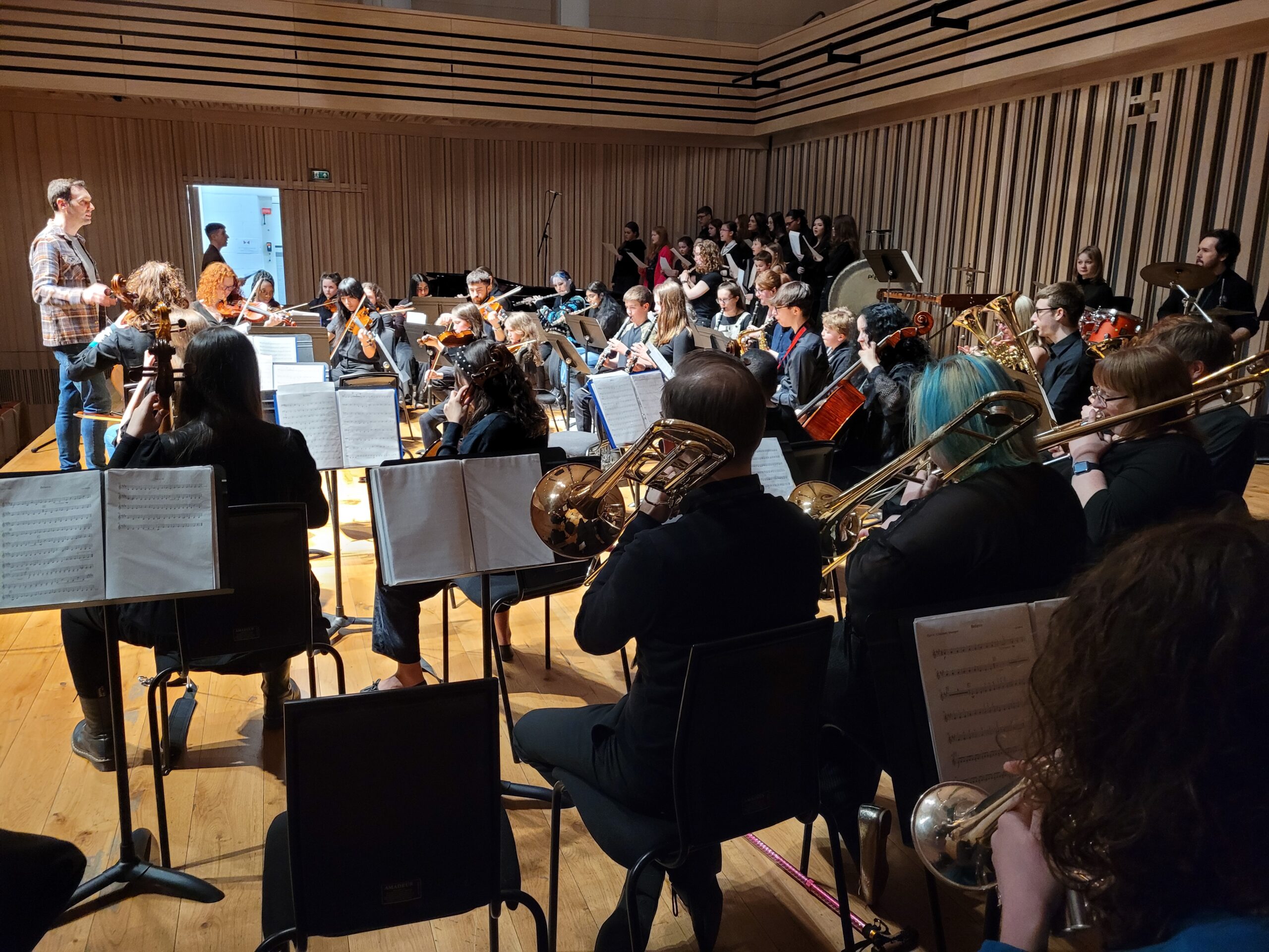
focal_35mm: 26
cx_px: 634
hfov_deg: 67.3
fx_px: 953
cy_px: 476
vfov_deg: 53.1
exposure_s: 1/50
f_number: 1.8
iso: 400
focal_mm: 5.4
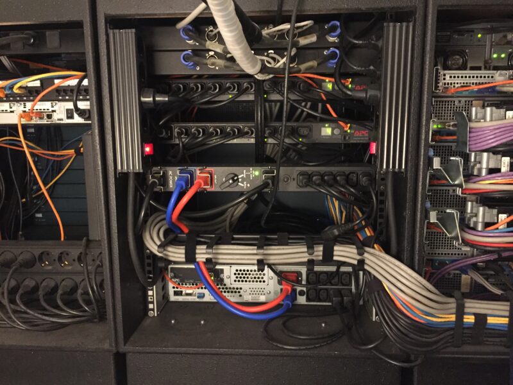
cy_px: 192
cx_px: 256
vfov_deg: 48.2
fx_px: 430
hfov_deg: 61.7
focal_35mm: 29
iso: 400
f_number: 2.2
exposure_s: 1/17
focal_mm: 4.15
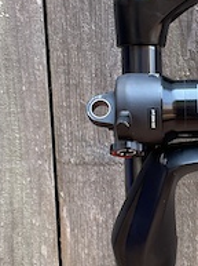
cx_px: 220
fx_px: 826
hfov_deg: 13.4
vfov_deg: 18.2
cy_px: 178
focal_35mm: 108
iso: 50
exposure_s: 1/121
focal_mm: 4.2
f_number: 1.6
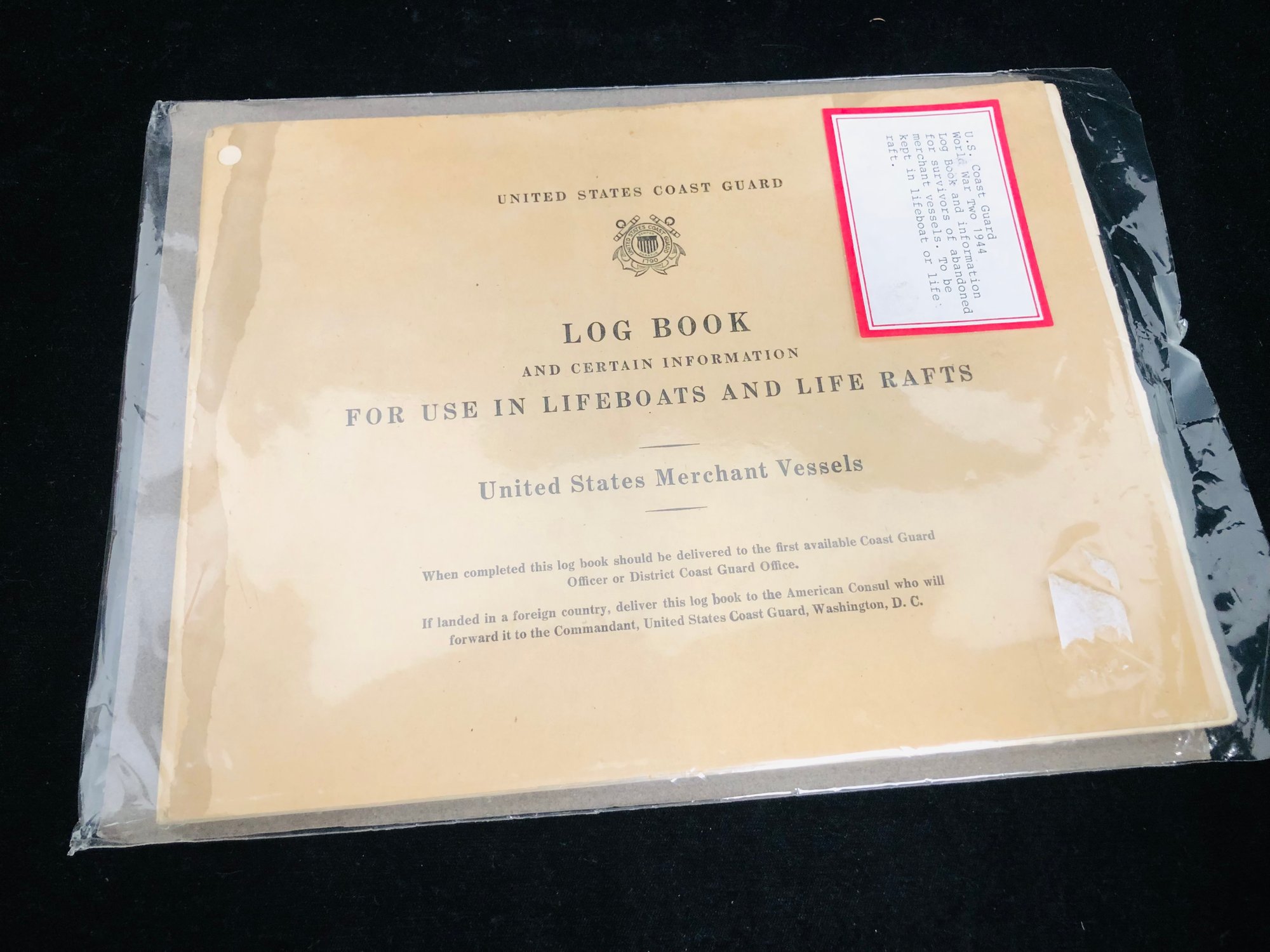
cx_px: 635
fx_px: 1027
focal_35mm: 28
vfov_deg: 49.7
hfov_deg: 63.4
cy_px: 476
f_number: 1.8
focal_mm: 4
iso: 50
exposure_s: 1/15
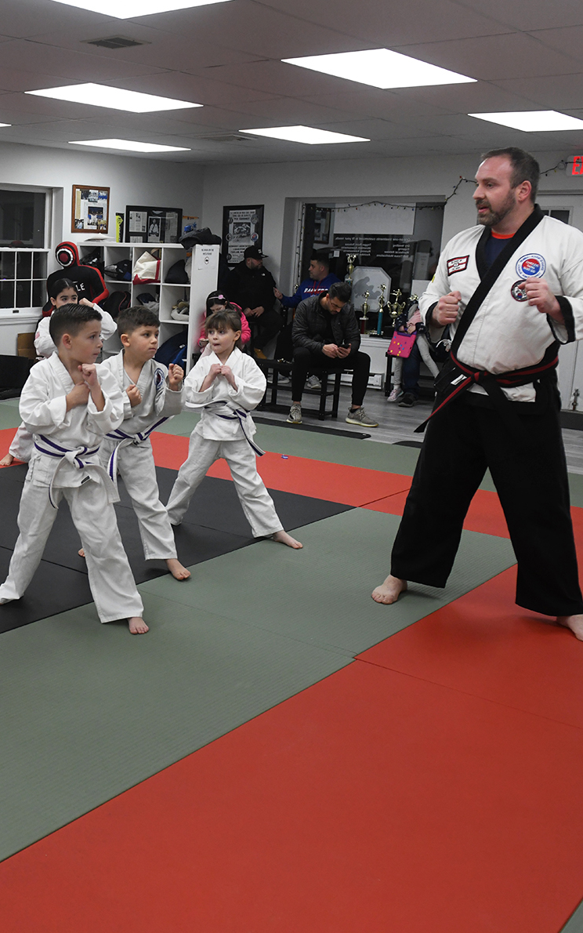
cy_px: 464
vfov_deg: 52.7
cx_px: 16
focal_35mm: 37
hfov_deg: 32.1
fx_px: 940
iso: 1600
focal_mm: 24
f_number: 4
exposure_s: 1/500
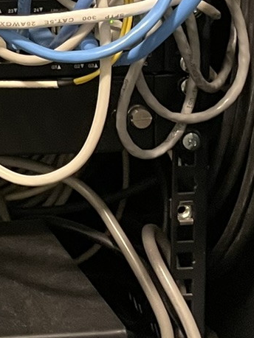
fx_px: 1135
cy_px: -98
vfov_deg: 16.1
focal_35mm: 116
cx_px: -250
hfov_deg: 11.5
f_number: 1.6
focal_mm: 4.2
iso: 250
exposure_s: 1/50
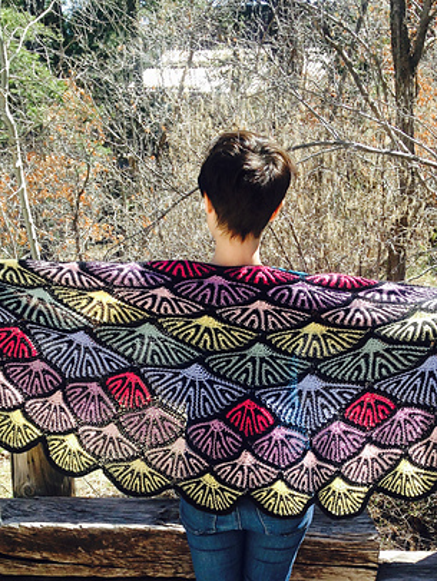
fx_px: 874
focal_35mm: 52
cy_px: 421
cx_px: 241
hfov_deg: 28.0
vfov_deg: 36.1
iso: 50
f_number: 2.4
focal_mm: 4.12
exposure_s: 1/306
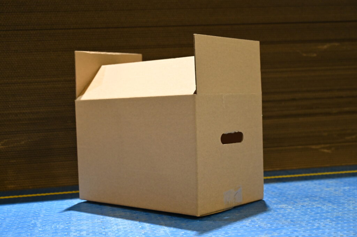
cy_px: 118
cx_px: 178
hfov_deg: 37.5
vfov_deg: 25.5
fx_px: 525
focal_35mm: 53
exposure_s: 1/125
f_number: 4
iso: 3200
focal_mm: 53
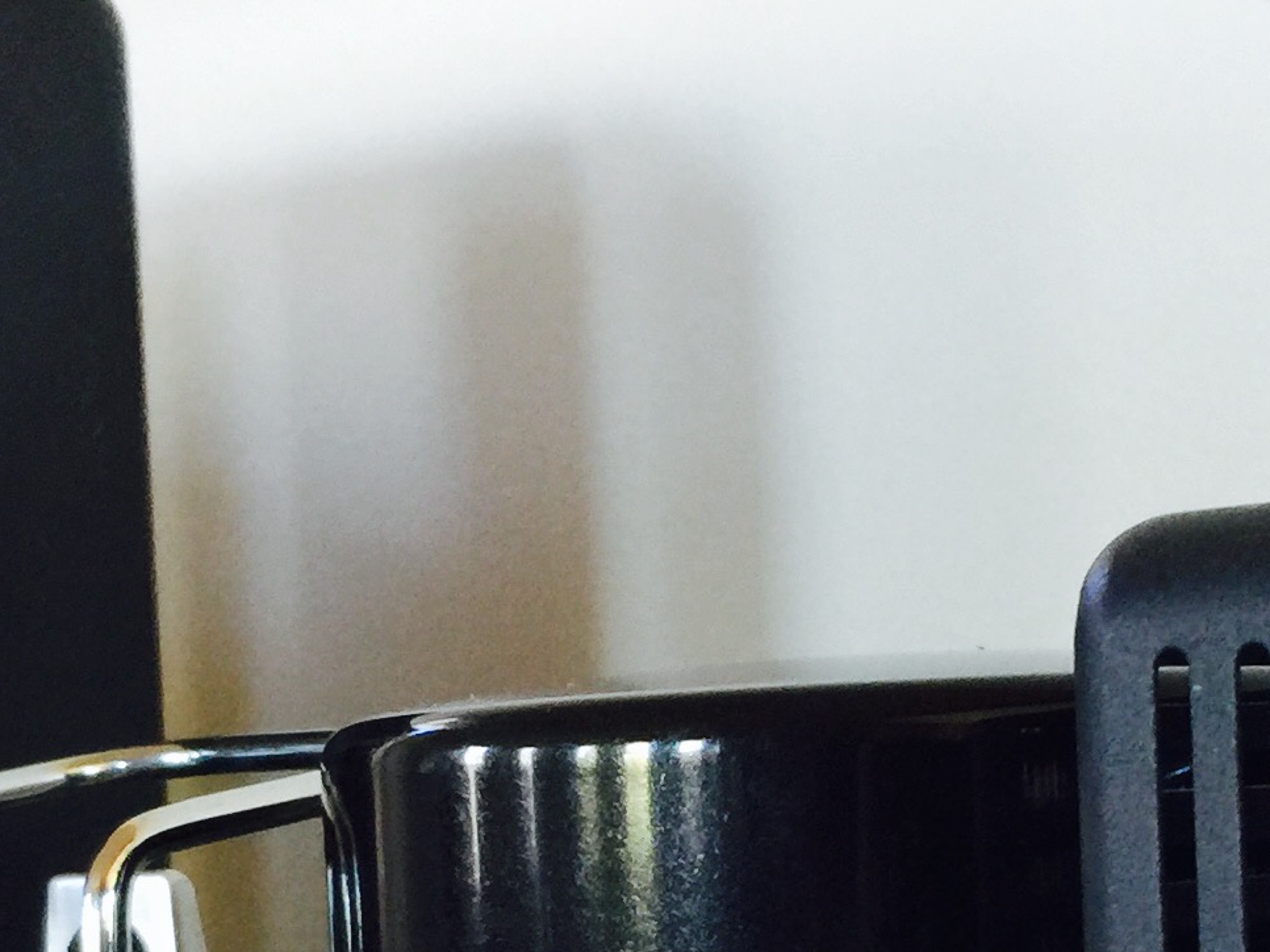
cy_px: 1086
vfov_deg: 14.7
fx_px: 3595
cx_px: 785
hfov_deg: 20.0
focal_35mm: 98
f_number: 2.2
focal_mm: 4.15
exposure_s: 1/17
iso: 80
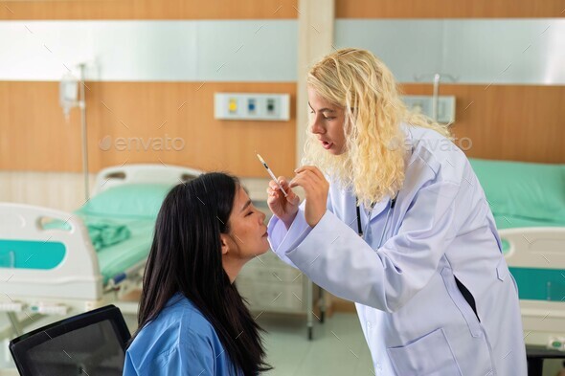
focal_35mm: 52
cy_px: 188
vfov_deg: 26.0
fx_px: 816
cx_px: 282
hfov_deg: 38.2
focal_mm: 35
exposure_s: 1/250
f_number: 2
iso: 160
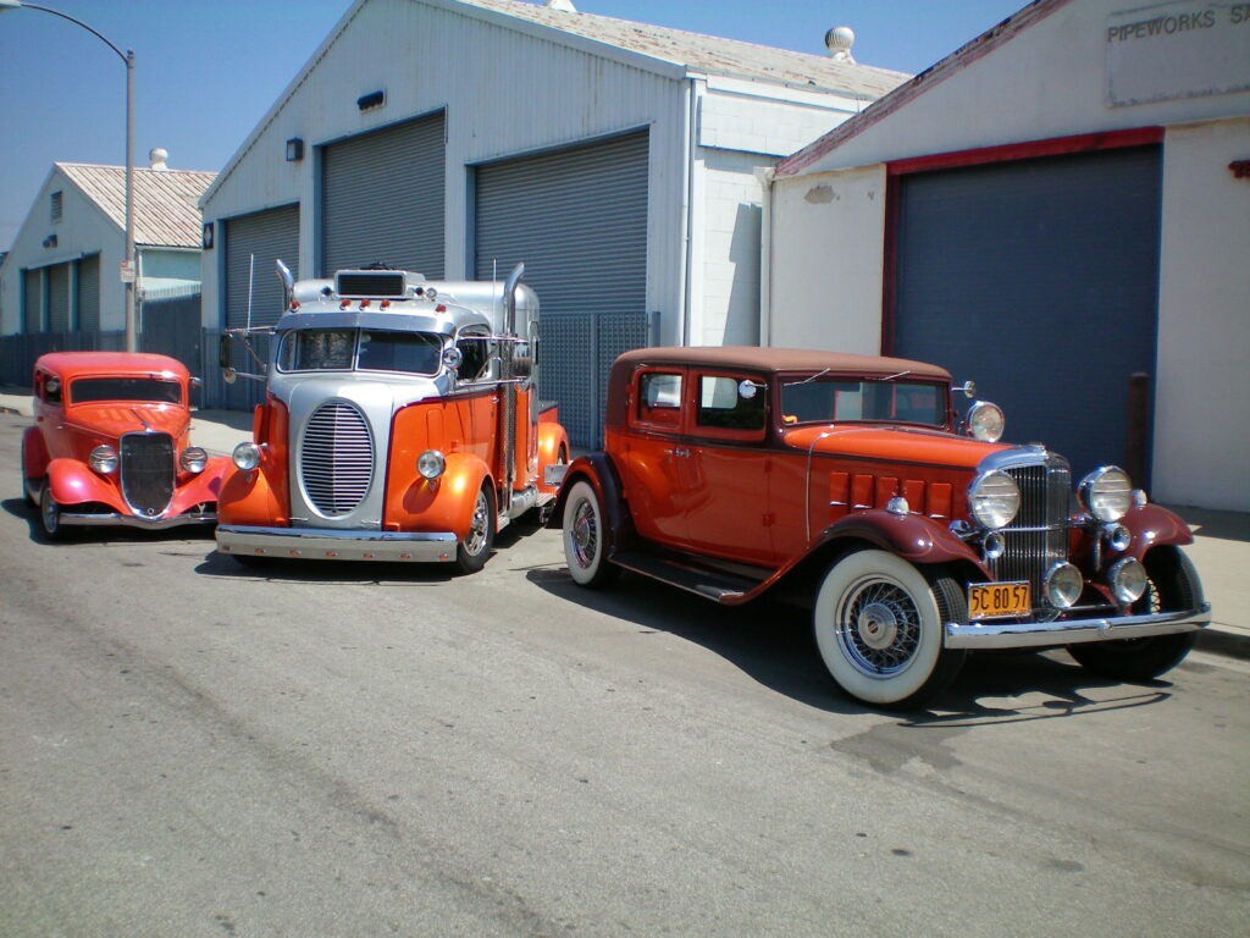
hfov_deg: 49.0
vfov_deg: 37.7
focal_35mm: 38
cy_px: 469
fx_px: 1372
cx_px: 625
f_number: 4.6
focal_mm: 6.3
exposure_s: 1/500
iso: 64
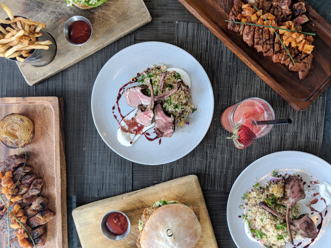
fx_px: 258
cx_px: 166
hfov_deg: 65.3
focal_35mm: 27
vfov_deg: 51.4
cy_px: 124
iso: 272
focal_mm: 4.44
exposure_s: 1/120
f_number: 1.8
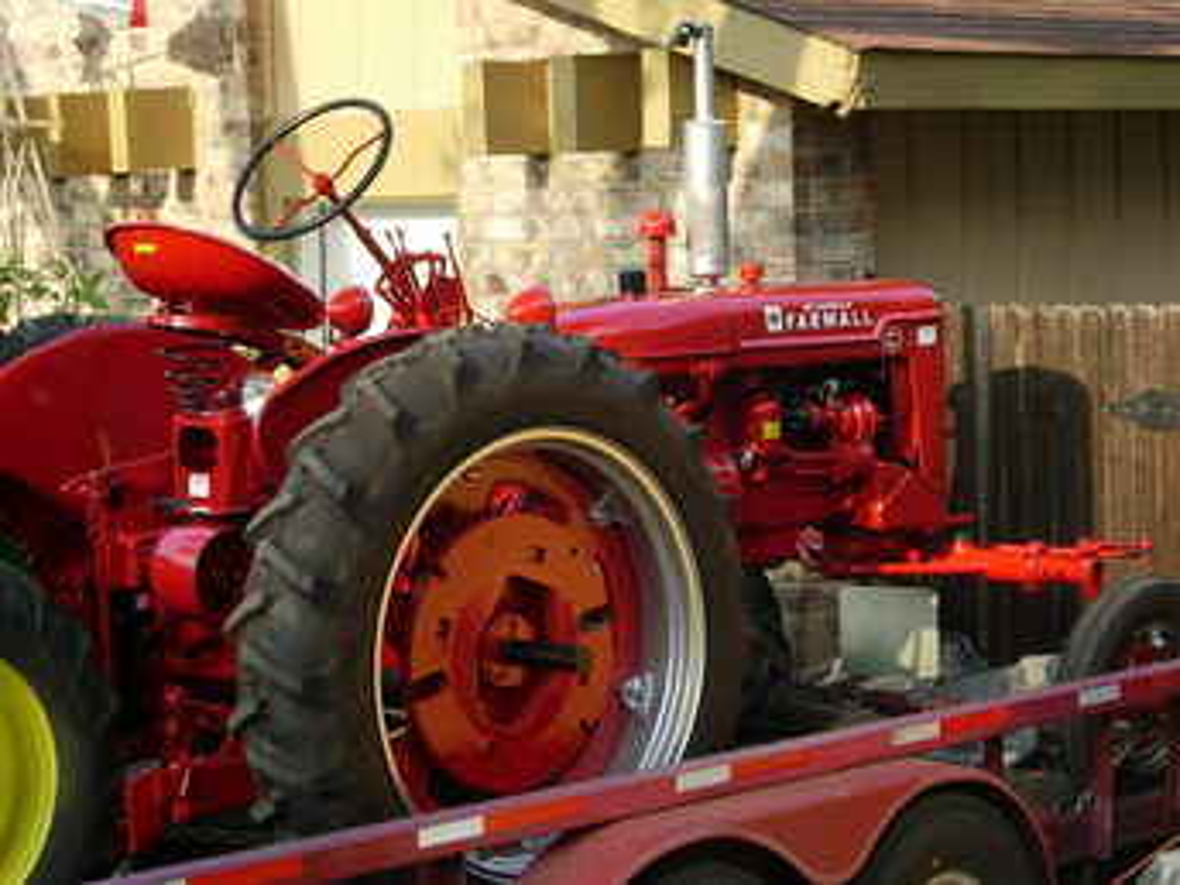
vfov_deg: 16.1
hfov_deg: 21.3
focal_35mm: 92
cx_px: 590
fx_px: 3136
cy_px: 442
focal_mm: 19.1
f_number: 4.3
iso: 64
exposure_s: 1/161
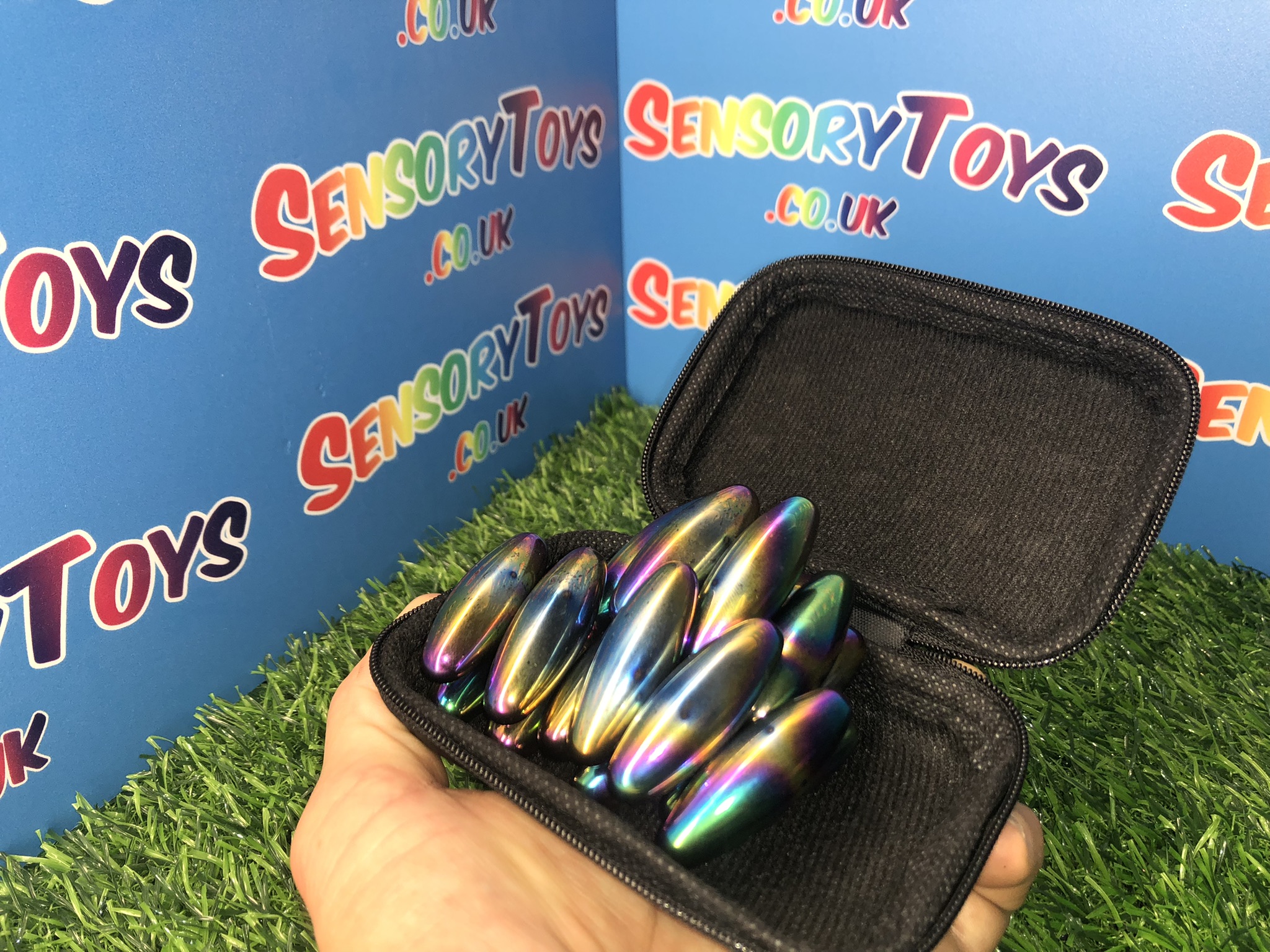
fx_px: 1027
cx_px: 635
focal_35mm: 28
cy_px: 476
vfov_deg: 49.7
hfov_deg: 63.4
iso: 20
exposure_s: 1/192
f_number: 1.8
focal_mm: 4
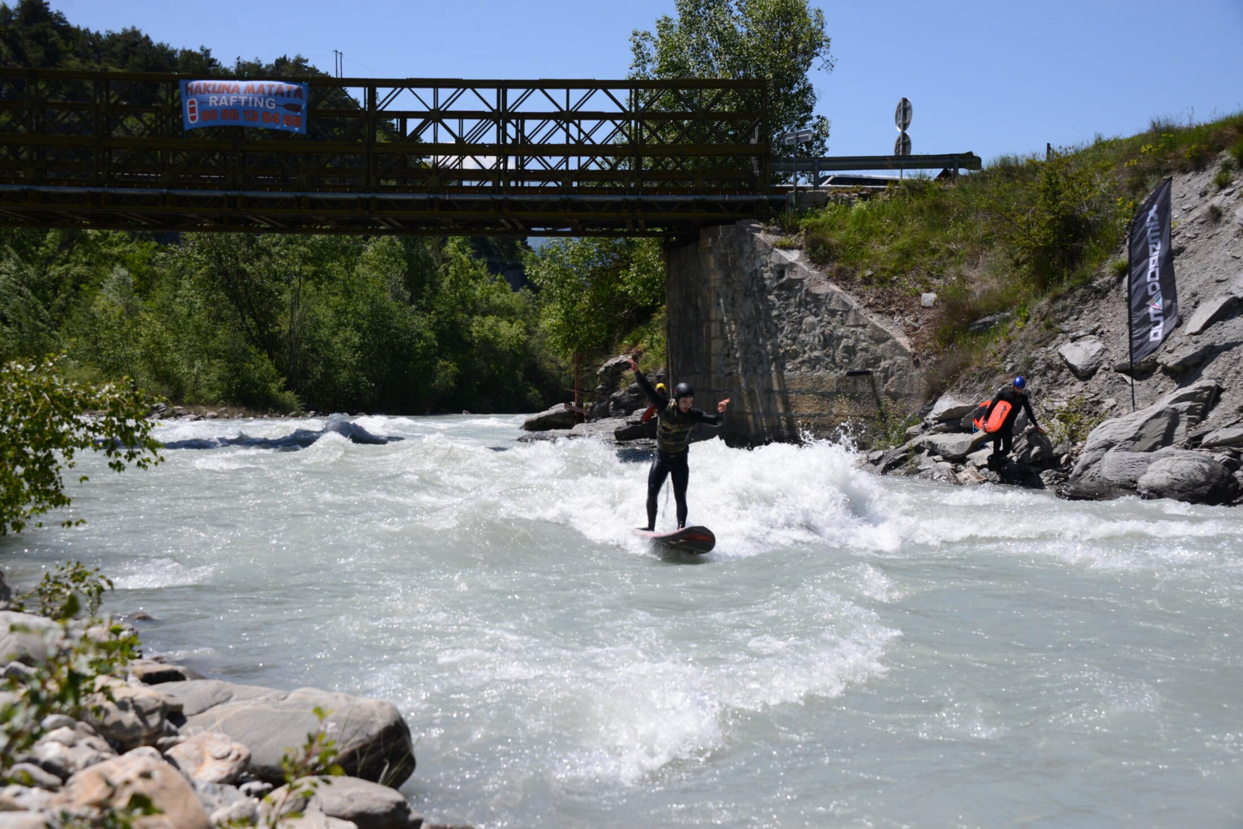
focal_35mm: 48
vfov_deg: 28.1
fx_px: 1657
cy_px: 414
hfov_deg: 41.1
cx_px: 622
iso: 800
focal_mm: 48
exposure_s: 1/2500
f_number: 8
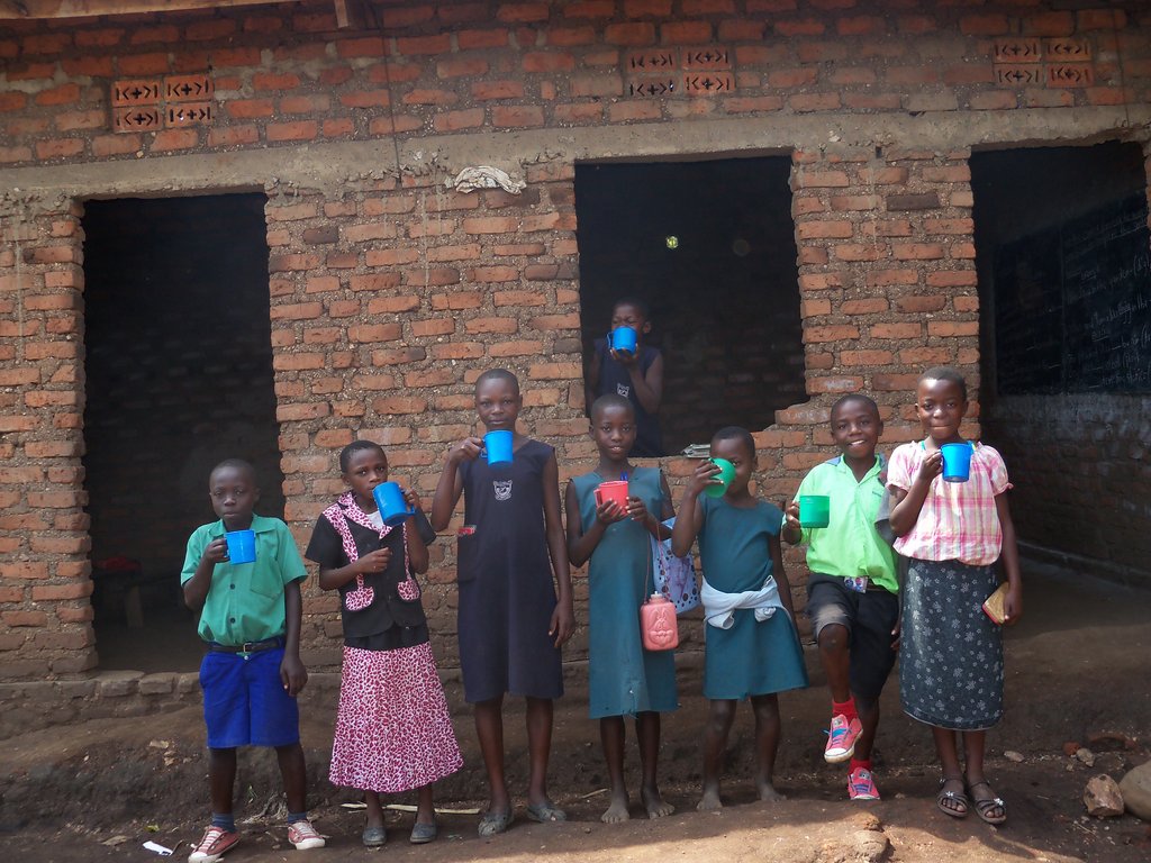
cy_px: 432
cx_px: 576
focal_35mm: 35
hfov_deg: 52.6
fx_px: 1164
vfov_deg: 40.7
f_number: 3.5
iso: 64
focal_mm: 6.2
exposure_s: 1/160
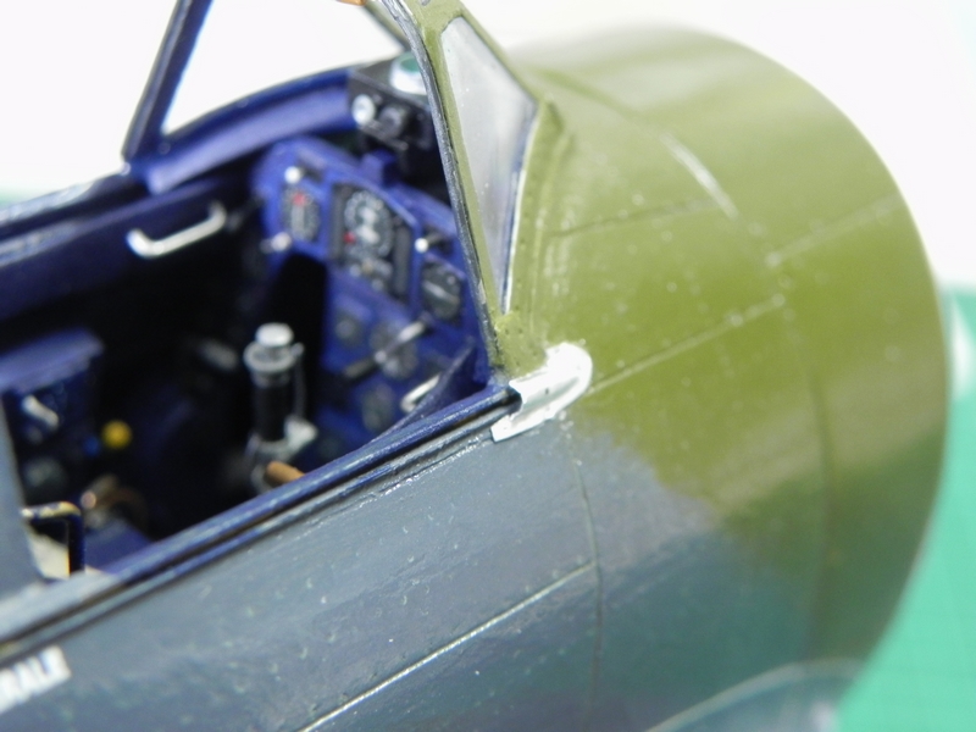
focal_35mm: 75
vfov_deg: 19.6
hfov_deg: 26.0
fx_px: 2115
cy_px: 366
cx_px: 488
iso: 400
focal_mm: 13.4
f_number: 4
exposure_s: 1/15.8
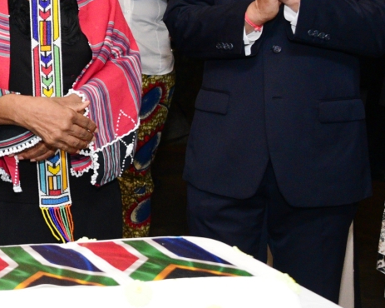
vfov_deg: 18.2
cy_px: 27
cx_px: 4
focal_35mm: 83
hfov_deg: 22.2
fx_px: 945
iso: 3200
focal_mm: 40
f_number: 5
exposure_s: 1/200
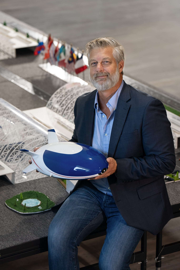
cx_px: 90
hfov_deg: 10.9
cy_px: 135
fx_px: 944
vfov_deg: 16.3
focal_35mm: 126
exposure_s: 1/160
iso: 1000
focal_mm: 126
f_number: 3.5
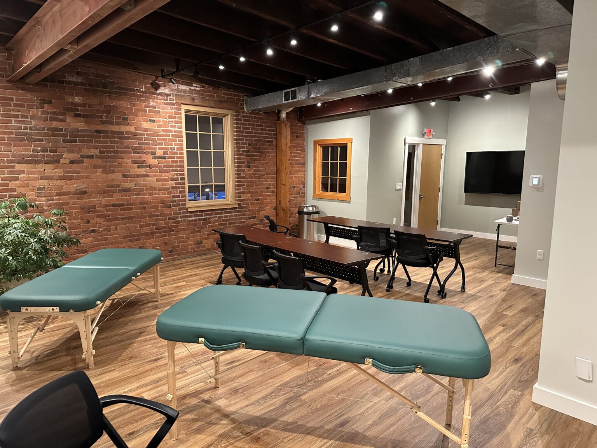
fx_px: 414
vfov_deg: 56.8
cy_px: 224
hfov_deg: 71.6
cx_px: 298
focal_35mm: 24
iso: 800
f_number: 1.78
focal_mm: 6.86
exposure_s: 1/40
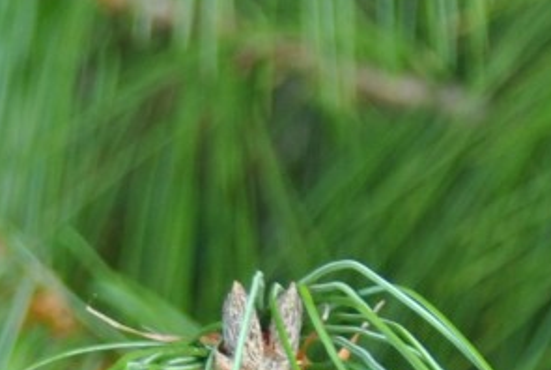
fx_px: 8170
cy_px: 899
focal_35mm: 533
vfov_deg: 2.6
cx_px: 199
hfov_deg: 3.9
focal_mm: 65
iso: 200
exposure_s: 1/60
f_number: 5
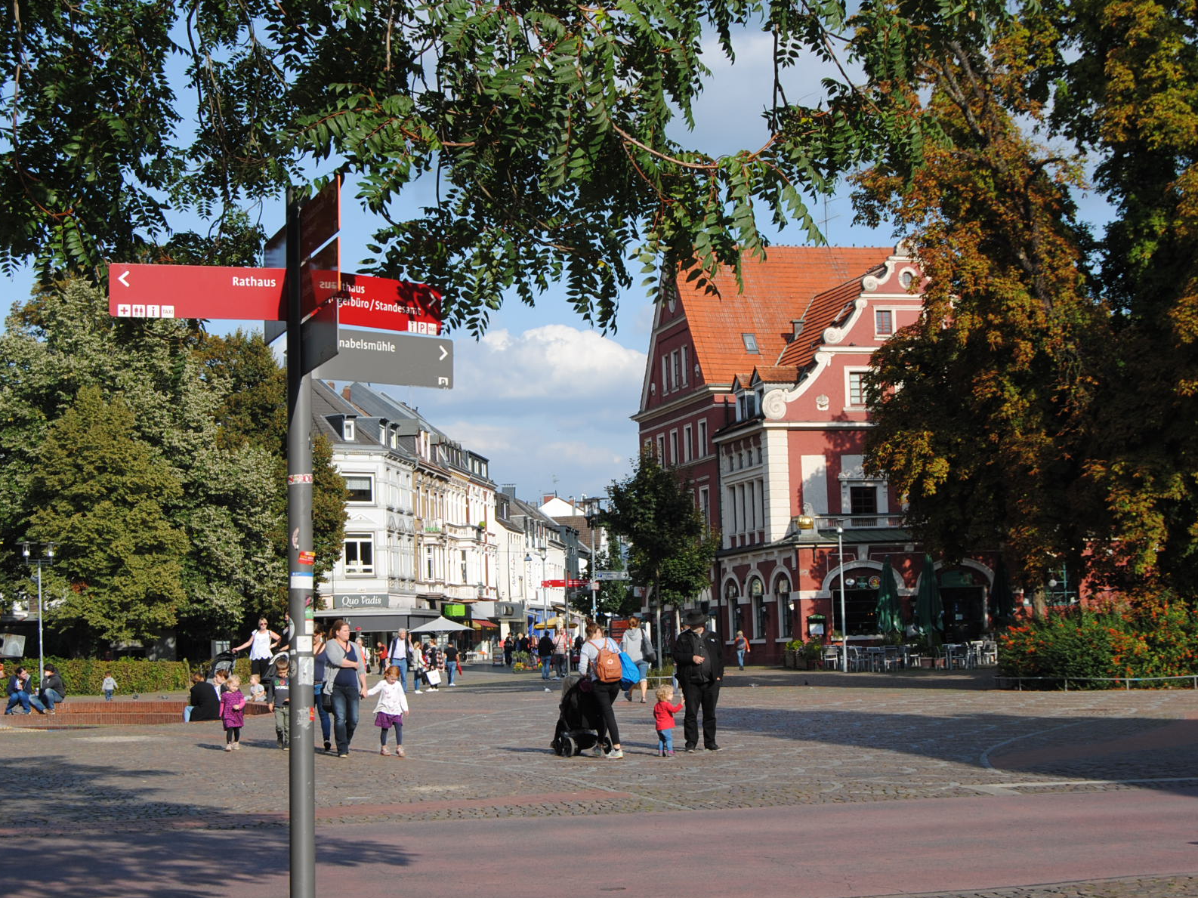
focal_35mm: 67
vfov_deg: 21.9
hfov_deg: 29.0
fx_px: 2318
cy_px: 466
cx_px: 566
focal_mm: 38
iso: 100
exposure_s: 1/250
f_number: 8
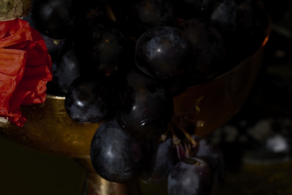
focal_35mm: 211
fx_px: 1711
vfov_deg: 6.4
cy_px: 309
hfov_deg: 9.6
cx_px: 382
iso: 64
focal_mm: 58
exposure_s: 1/60
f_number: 6.3
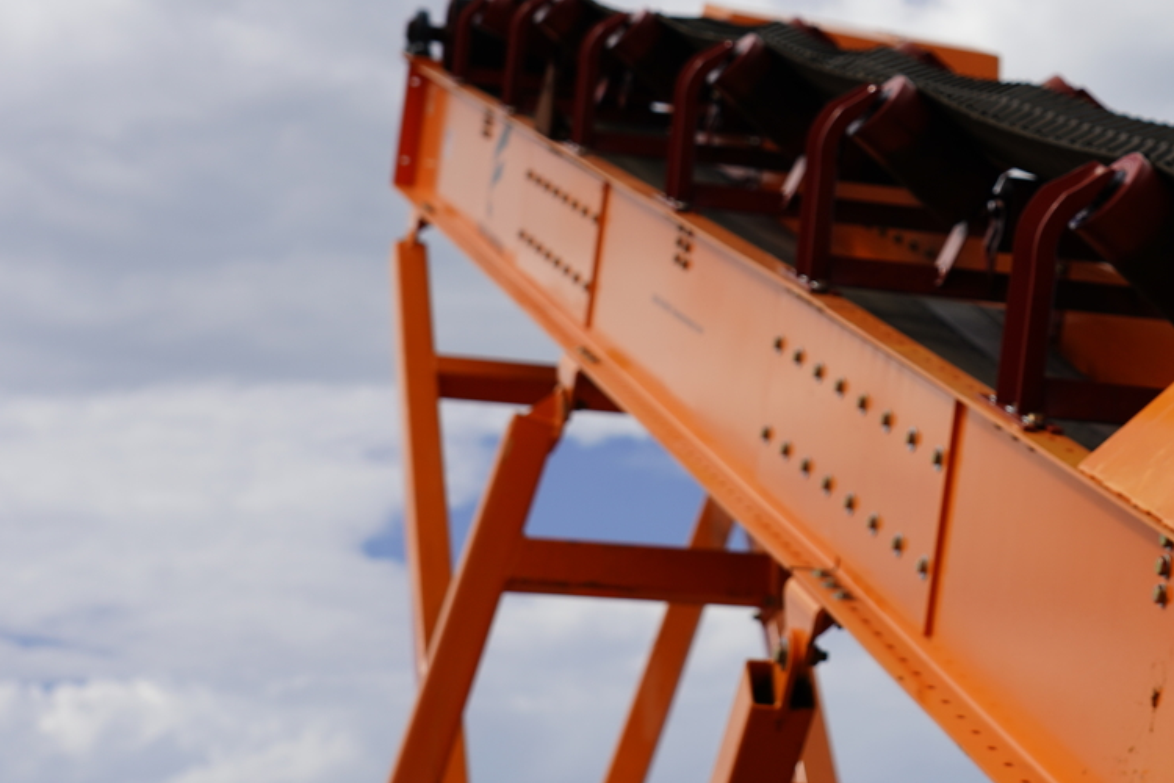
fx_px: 3261
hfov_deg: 20.0
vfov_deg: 13.6
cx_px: 1094
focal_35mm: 100
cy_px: 157
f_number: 5
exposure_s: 1/1250
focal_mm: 50
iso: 100
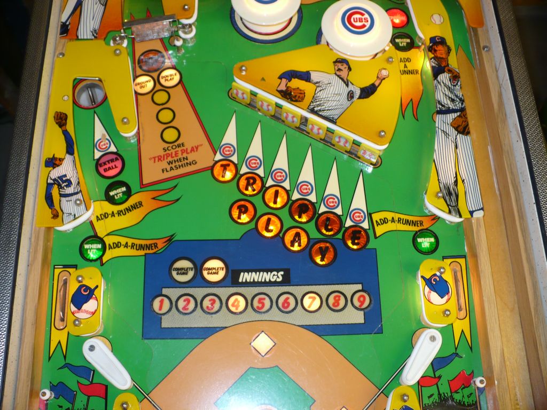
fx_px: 585
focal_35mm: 37
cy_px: 205
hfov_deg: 50.1
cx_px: 274
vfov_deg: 38.7
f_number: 2.8
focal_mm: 6.1
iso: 100
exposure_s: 1/30
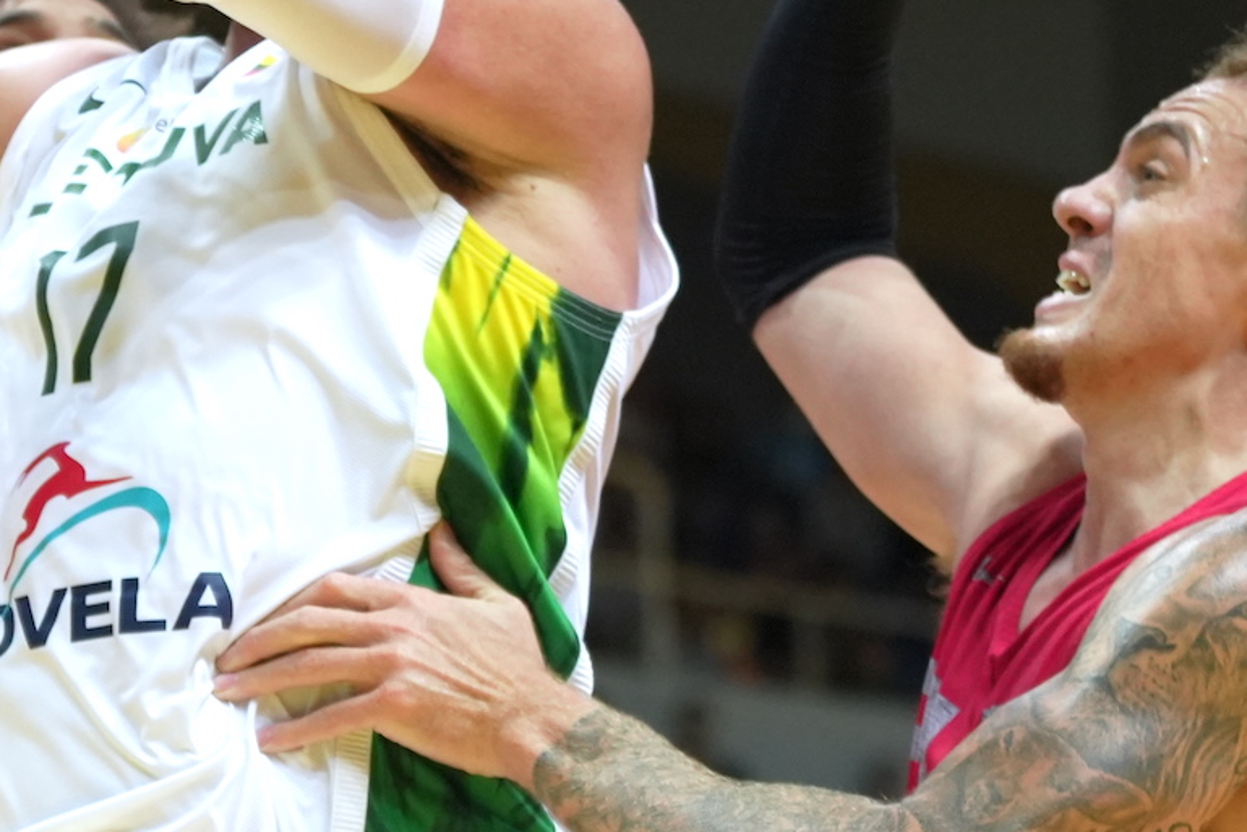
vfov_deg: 5.4
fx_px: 8834
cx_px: 205
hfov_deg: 8.1
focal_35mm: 255
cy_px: 270
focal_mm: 70
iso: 2000
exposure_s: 1/1000
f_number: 2.8
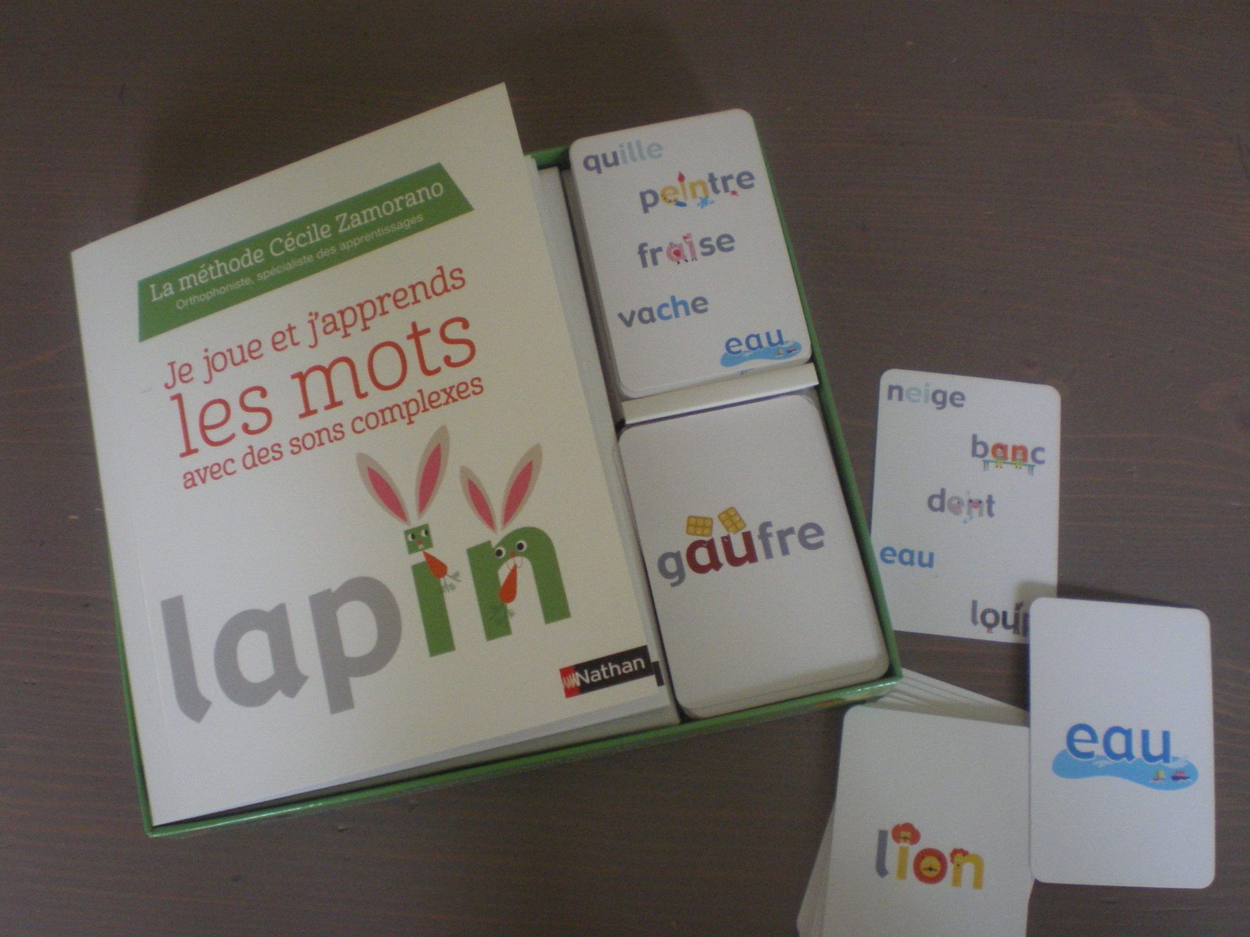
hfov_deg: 49.0
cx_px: 625
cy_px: 468
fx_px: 1372
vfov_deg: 37.7
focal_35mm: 38
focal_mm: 6.3
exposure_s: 1/50
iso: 320
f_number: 3.1
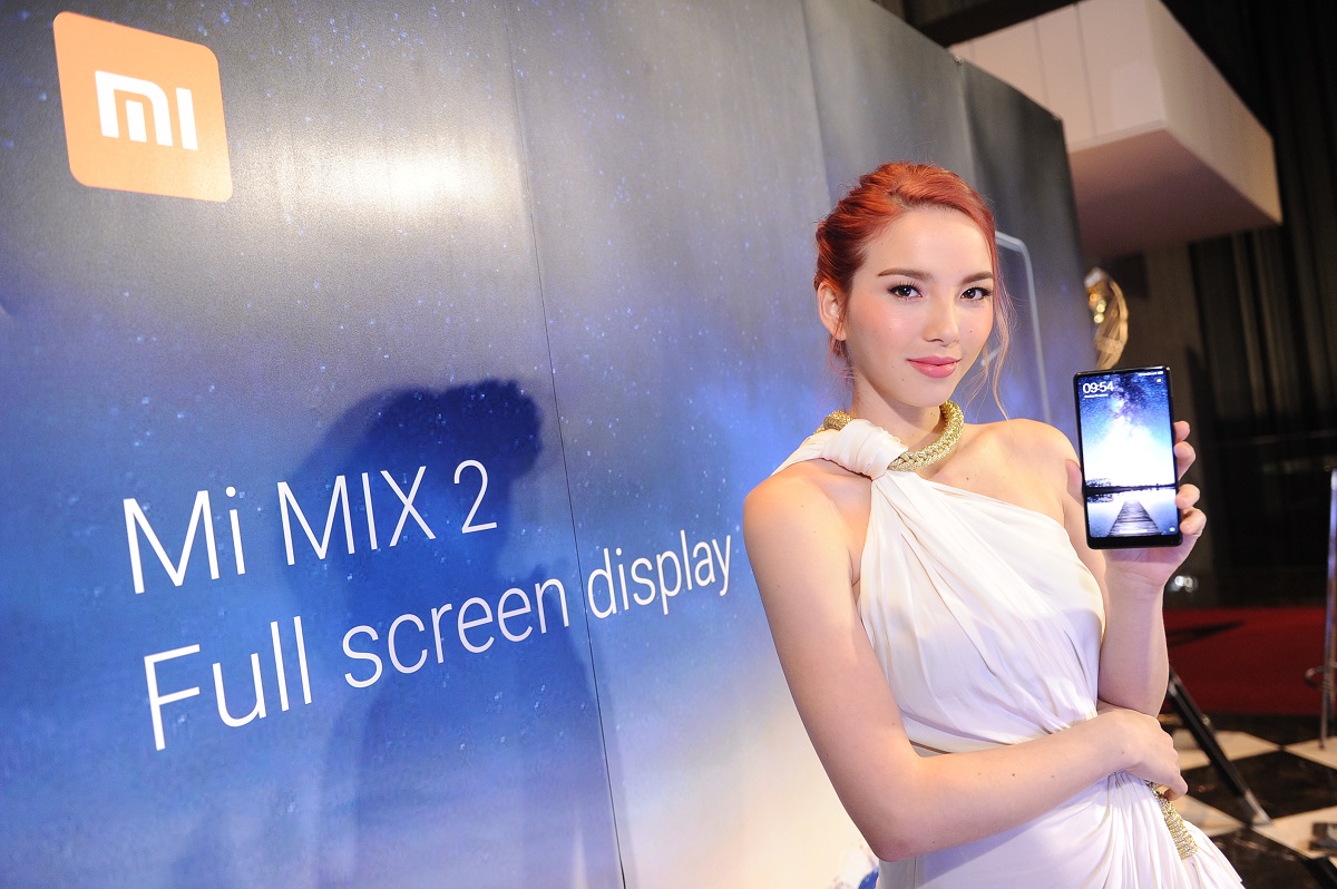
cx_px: 668
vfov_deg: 44.9
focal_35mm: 29
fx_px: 1076
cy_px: 444
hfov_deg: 63.7
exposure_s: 1/200
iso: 2000
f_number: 3.2
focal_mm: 29
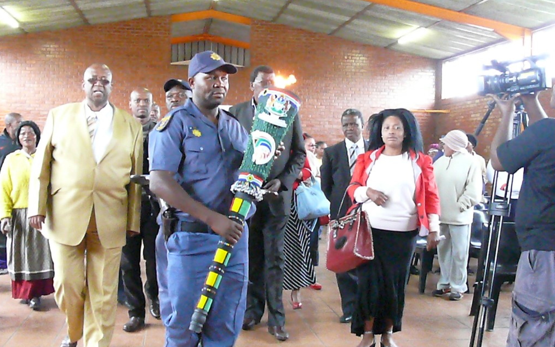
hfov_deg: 44.4
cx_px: 275
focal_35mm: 45
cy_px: 163
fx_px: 681
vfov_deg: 28.6
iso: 3200
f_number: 4
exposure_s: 1/125
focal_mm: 9
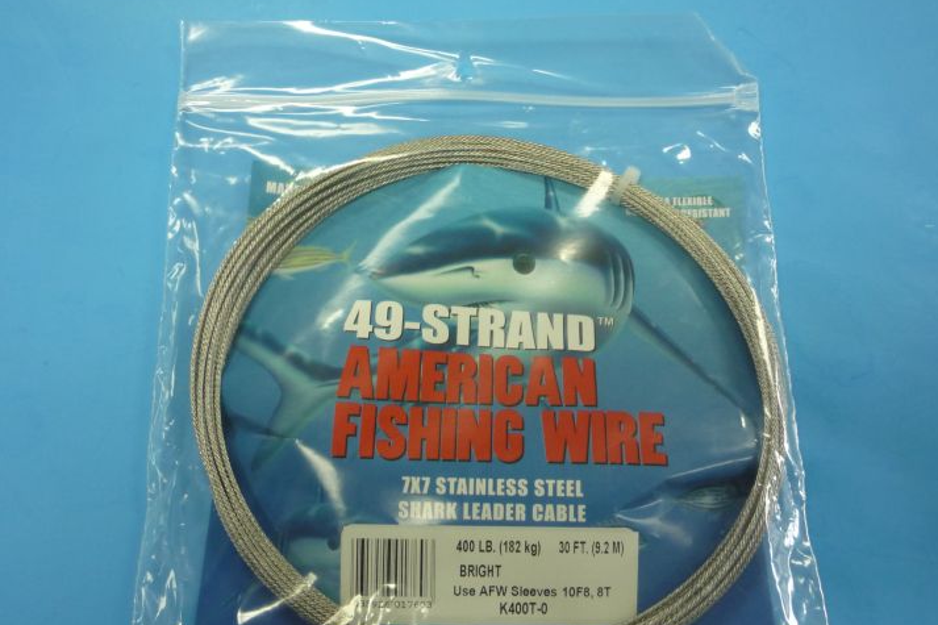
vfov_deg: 37.7
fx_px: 912
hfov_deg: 54.4
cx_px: 483
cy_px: 380
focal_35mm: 35
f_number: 3.3
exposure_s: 1/30
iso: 200
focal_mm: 5.2
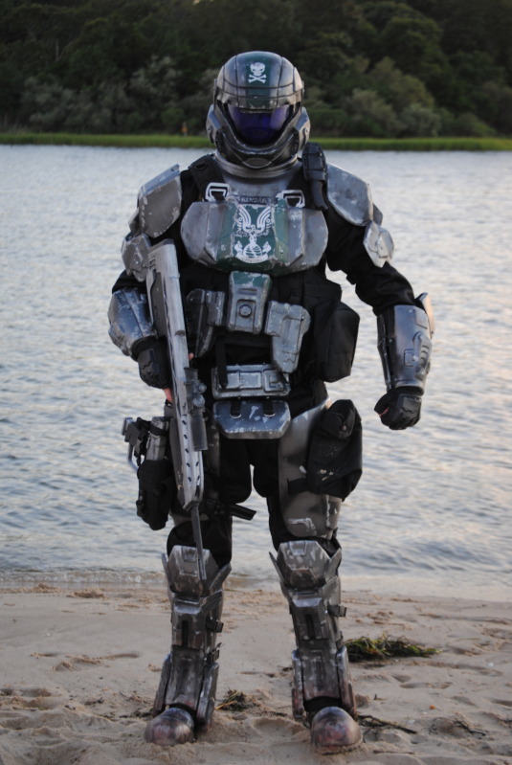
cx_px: 256
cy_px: 382
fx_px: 1755
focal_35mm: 82
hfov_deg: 16.6
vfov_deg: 24.6
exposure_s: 1/40
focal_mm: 55
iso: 200
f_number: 4
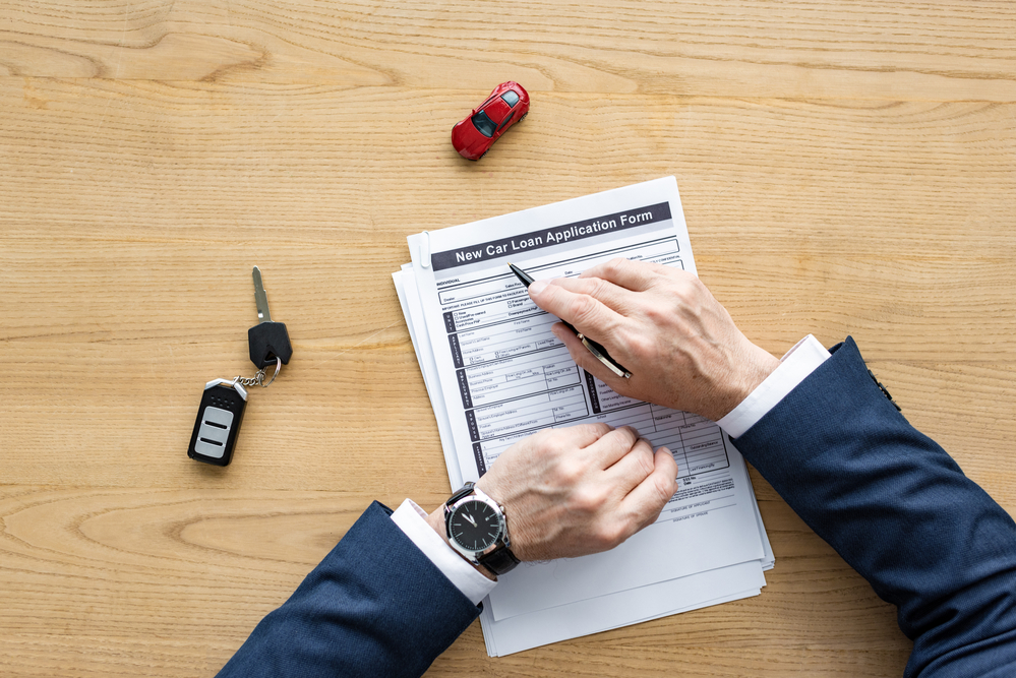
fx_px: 988
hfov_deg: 54.4
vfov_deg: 37.9
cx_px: 508
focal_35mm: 35
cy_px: 339
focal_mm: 35
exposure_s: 1/160
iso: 320
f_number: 3.5
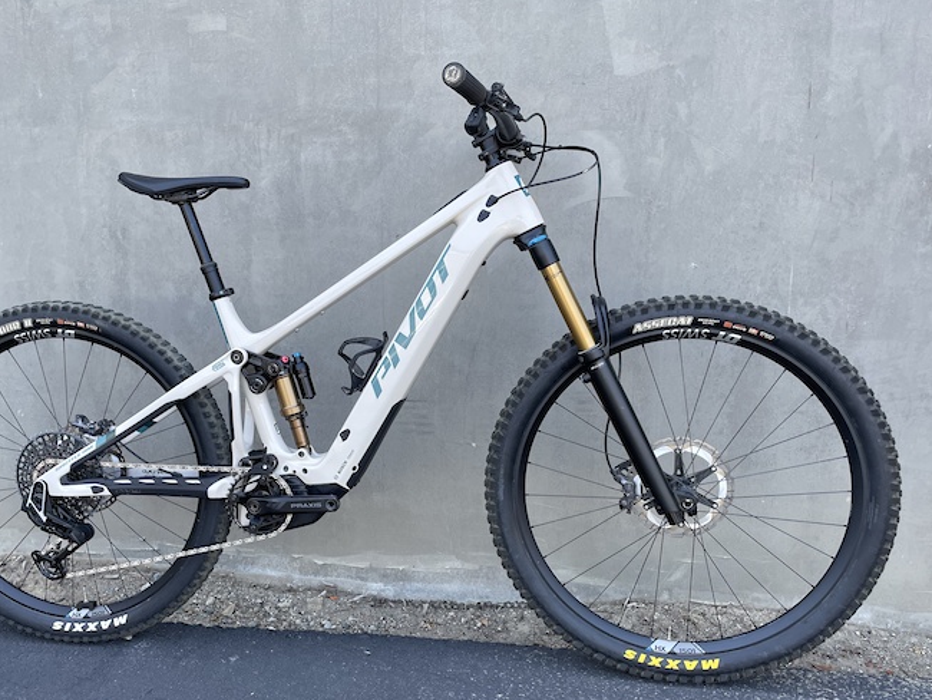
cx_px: 412
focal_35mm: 32
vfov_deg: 44.1
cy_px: 393
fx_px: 862
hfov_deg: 56.6
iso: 32
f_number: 1.6
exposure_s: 1/191
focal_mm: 4.2
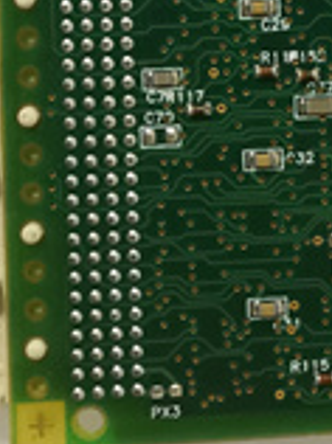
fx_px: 1462
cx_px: 498
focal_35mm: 114
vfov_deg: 16.2
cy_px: -171
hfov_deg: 12.3
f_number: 1.8
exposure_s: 1/33.3
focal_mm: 3.95
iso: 250
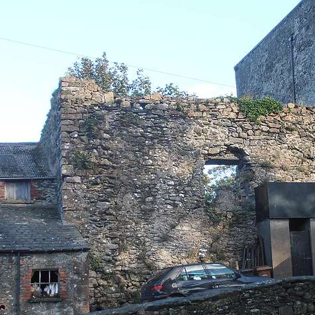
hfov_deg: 21.1
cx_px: 202
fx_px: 844
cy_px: 157
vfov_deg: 21.1
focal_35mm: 82
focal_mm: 12.29
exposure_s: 1/100
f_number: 4.8
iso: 80
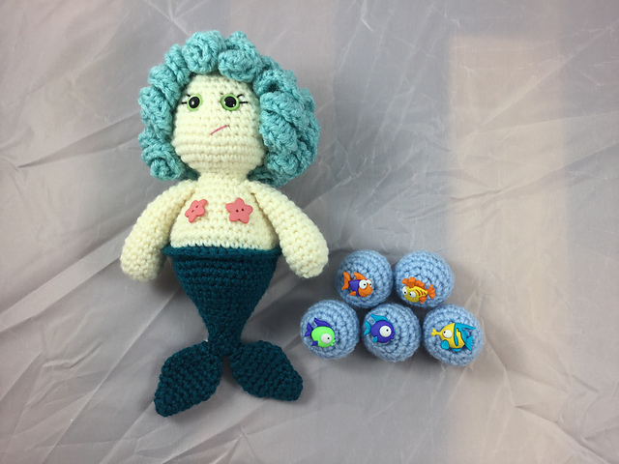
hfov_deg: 58.4
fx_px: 554
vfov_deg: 45.4
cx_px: 310
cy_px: 232
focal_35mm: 31
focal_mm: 3.3
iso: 25
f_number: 2.4
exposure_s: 1/60
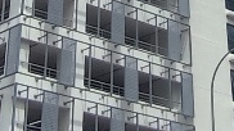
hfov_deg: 17.6
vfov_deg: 8.2
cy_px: -285
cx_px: 90
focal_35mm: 122
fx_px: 756
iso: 50
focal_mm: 1.65
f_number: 2.2
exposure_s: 1/2805
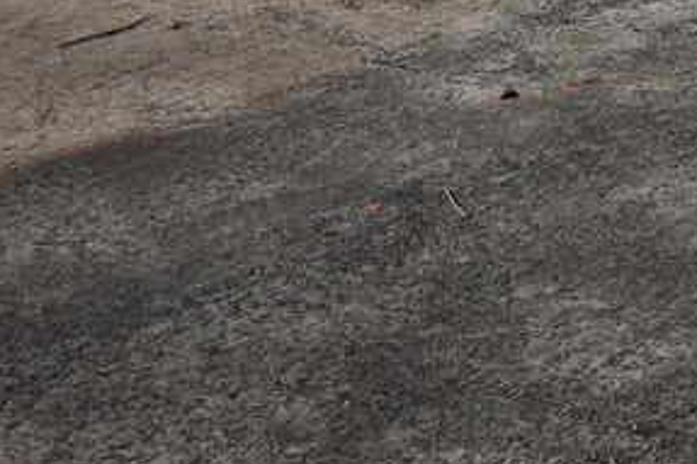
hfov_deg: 14.4
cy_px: -649
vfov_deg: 9.7
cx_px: 1268
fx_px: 2419
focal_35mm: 125
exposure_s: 1/400
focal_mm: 23
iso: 100
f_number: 8
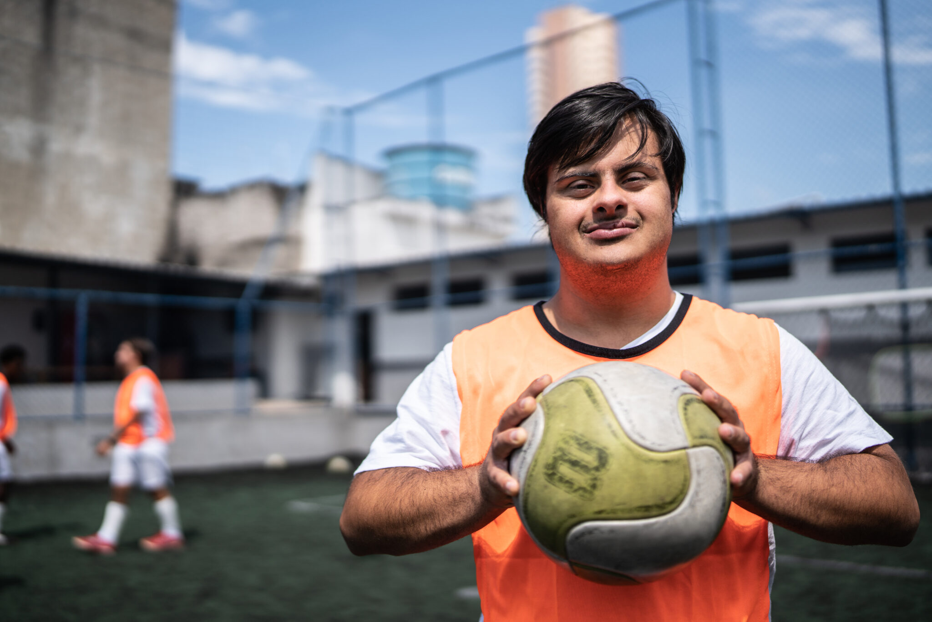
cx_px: 466
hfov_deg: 54.4
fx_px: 906
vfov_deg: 37.9
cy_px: 311
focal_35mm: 35
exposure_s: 1/8000
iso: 50
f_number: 1.4
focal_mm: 35
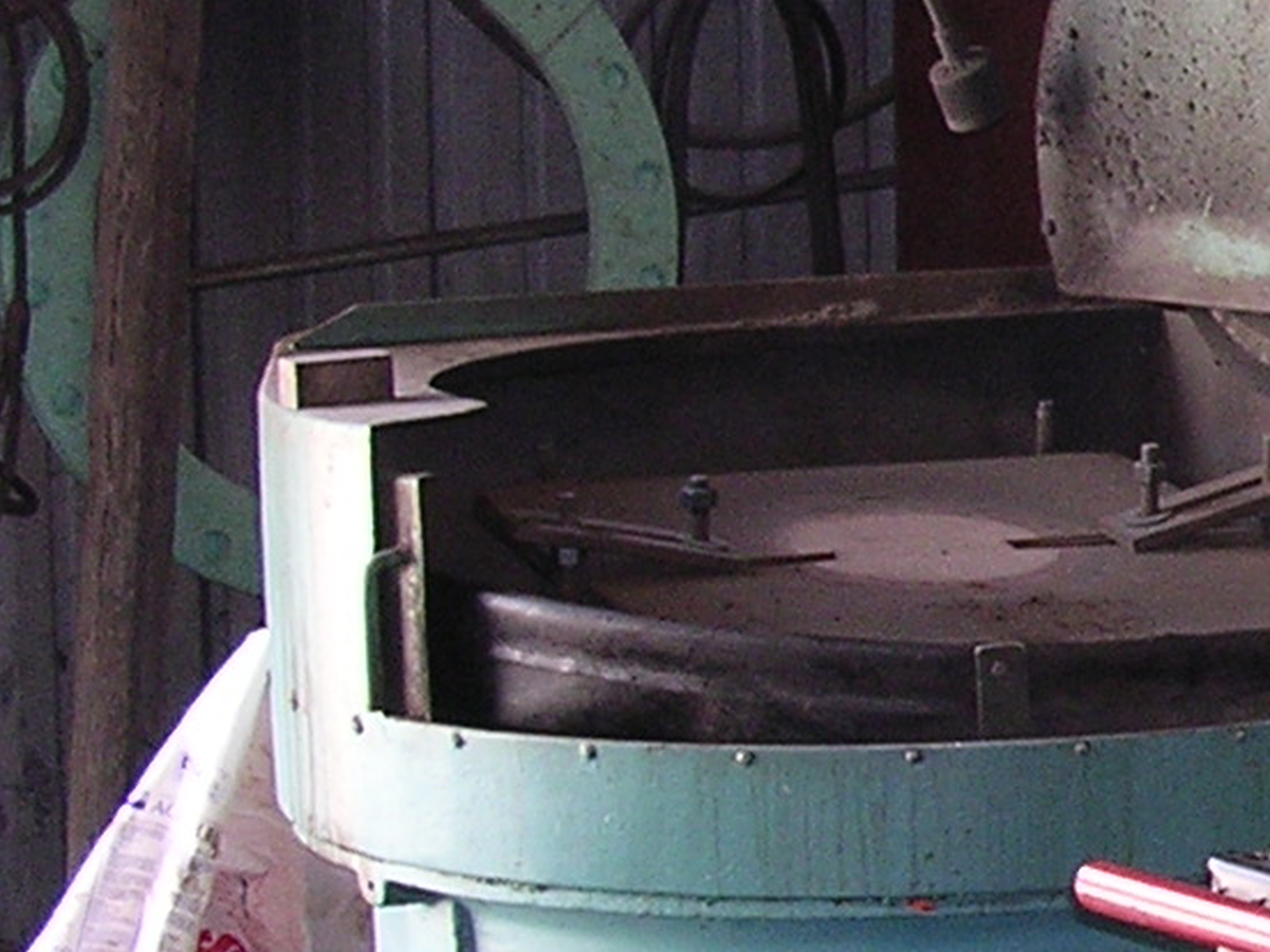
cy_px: 400
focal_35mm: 141
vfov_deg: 10.5
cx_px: 1969
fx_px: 5173
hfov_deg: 13.1
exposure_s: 1/60.1
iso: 176
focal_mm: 5.8
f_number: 2.8
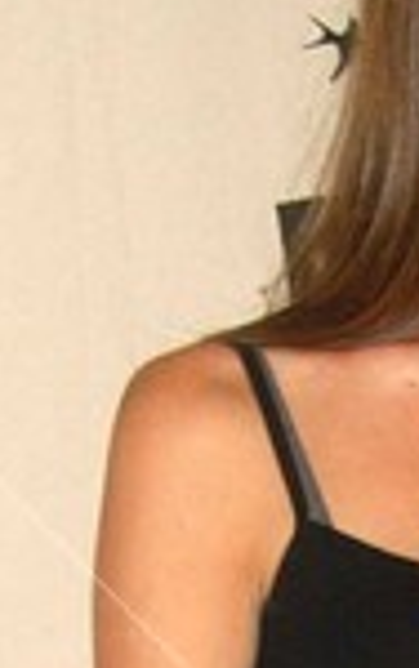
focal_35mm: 280
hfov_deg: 4.6
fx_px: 5114
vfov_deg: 7.1
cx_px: 998
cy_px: 1490
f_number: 7.1
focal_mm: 27
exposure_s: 1/180
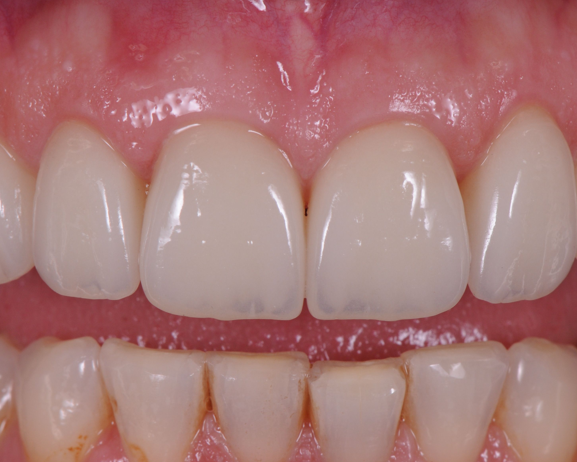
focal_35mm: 218
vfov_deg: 7.1
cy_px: 259
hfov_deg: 8.9
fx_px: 3718
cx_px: 314
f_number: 22
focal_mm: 105
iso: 250
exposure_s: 1/160
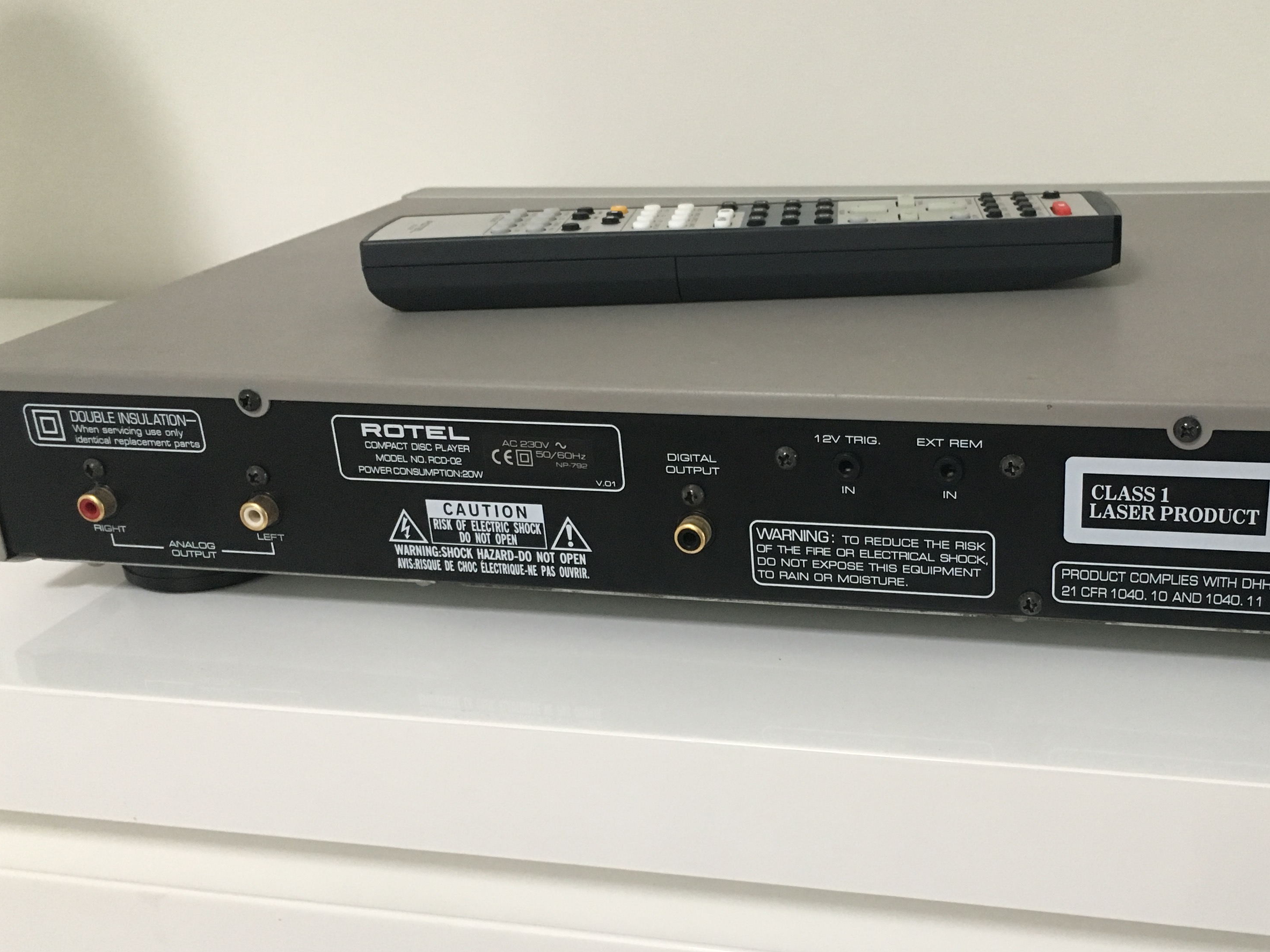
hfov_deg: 46.3
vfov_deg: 35.9
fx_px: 1467
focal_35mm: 40
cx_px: 805
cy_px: 552
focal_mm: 4.15
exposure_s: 1/33
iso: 200
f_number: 2.2
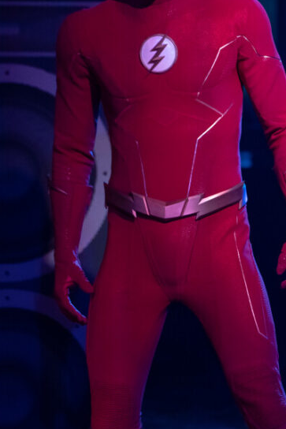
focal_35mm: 310
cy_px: 228
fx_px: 3692
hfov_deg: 4.4
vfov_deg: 6.6
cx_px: 214
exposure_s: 1/250
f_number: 3.2
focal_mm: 154
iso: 2500
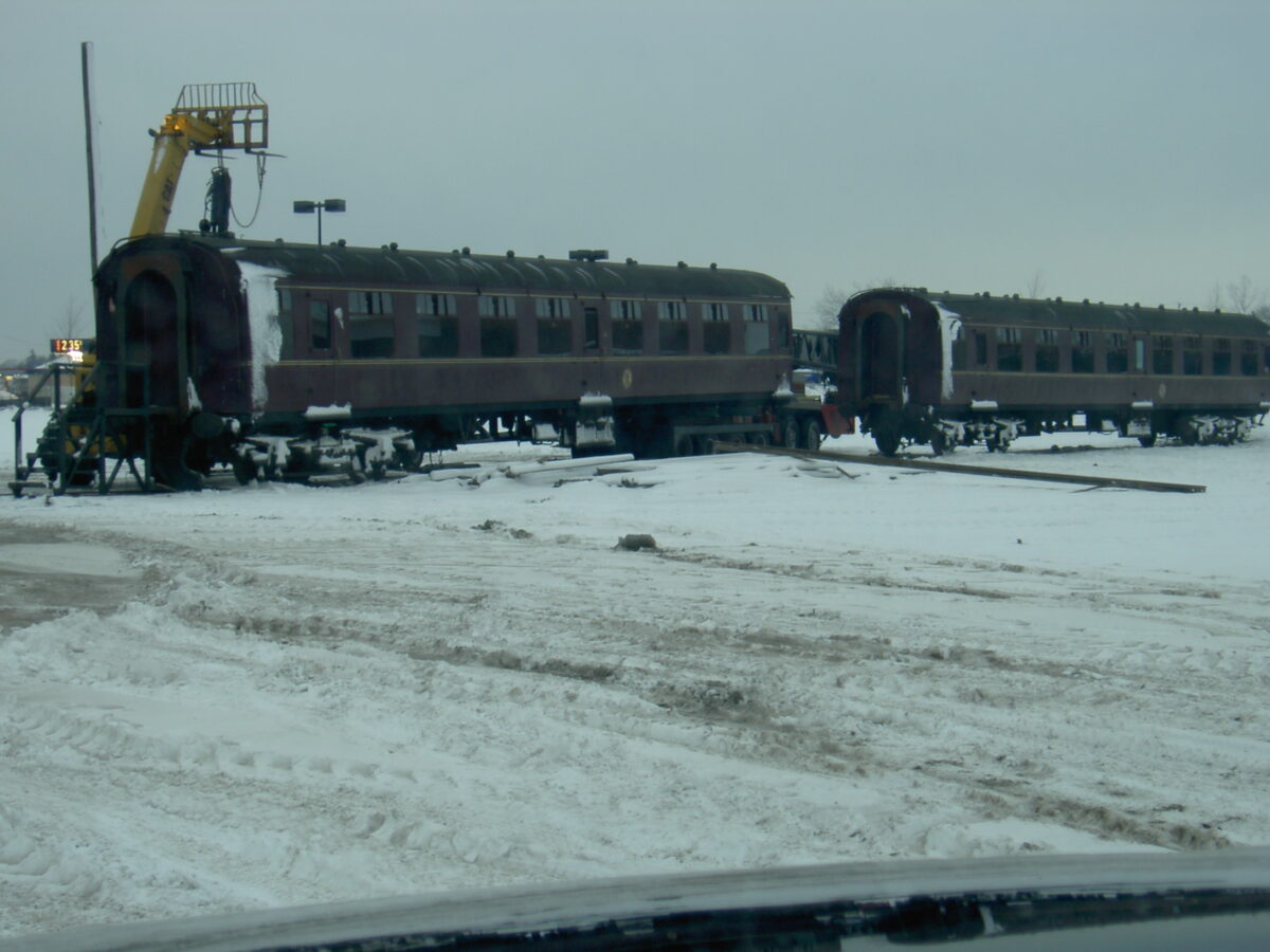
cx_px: 635
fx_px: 2531
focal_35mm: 69
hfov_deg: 28.2
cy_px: 476
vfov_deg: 21.3
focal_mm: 14.2
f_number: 3.7
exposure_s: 1/13
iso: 100
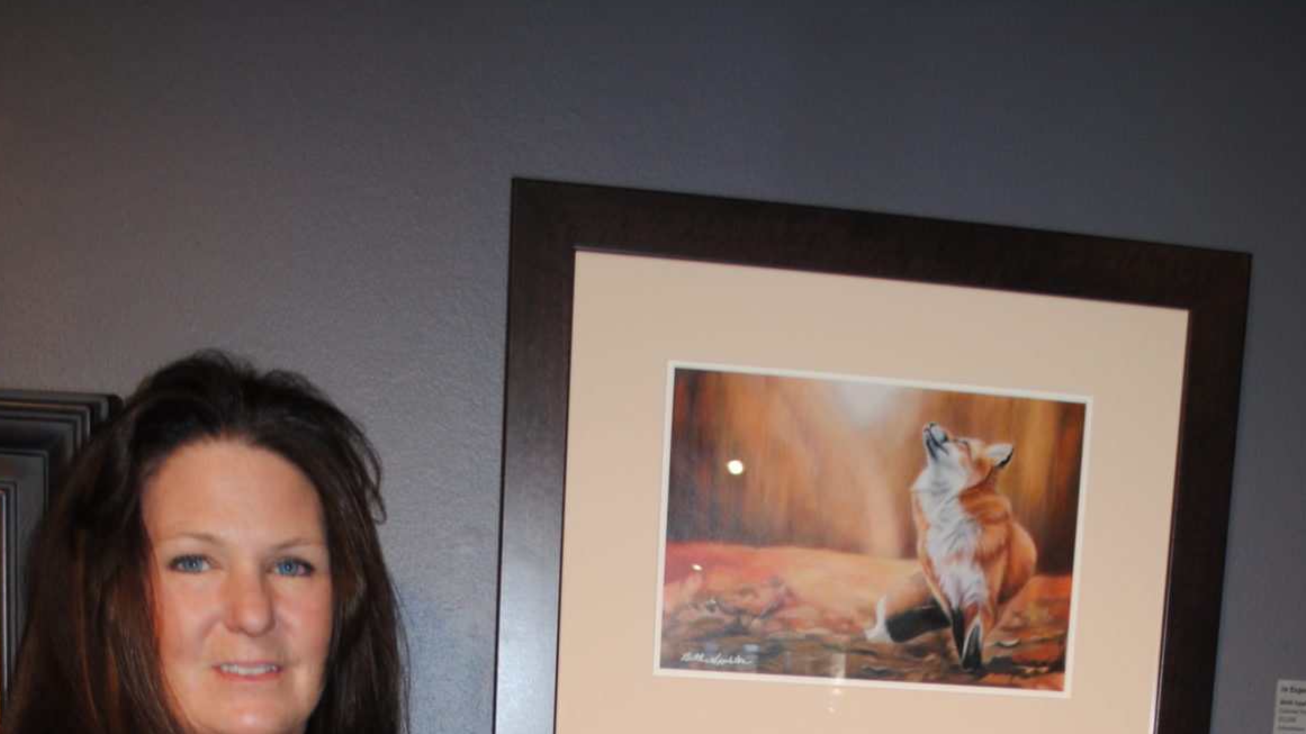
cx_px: 688
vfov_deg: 18.8
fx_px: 1974
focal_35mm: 57
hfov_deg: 36.6
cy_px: 1064
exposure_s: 1/60
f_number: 3.8
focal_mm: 22
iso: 200
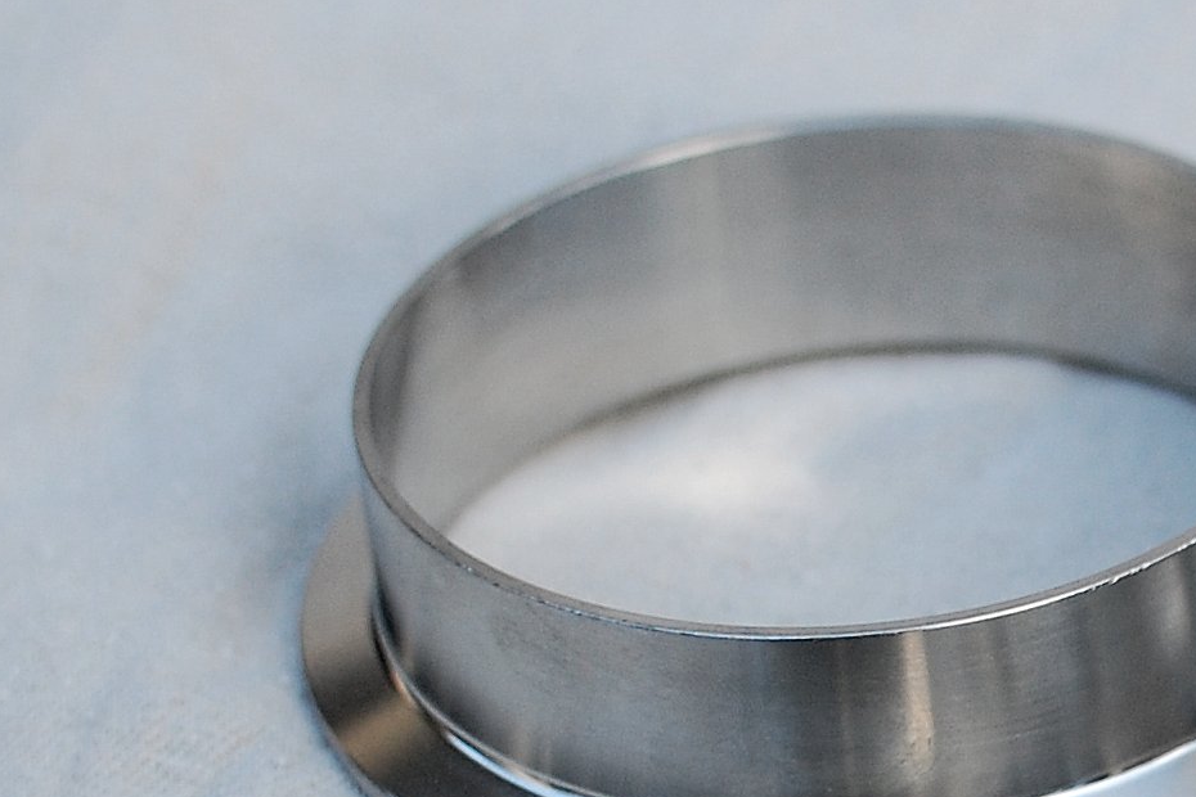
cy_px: 803
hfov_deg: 15.3
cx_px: 1236
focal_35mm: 131
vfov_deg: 10.4
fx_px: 4360
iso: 400
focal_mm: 35
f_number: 2.8
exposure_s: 1/500
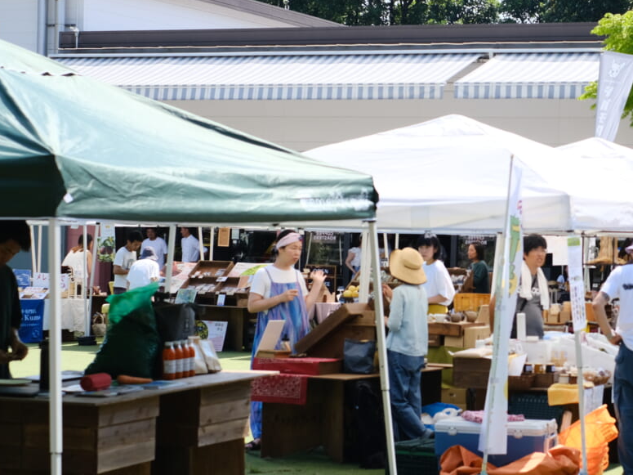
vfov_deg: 14.6
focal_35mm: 101
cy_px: 213
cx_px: 568
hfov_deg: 19.1
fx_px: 1847
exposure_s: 1/1400
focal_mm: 35
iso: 320
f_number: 3.6
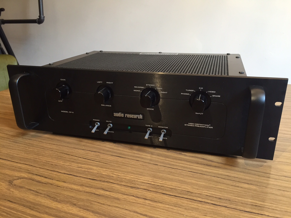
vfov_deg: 48.2
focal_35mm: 29
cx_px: 146
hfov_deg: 61.7
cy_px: 109
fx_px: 244
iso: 125
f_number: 2.2
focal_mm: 4.15
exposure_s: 1/33
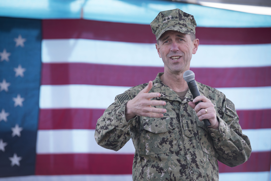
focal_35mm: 175
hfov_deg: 11.7
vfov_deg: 7.9
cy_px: 90
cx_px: 136
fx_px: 1318
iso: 250
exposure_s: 1/500
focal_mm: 175
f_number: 5
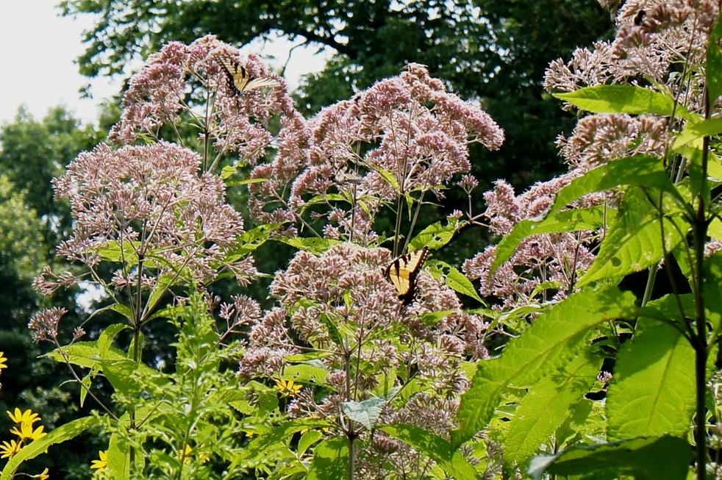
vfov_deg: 8.4
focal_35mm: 163
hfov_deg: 12.6
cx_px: 361
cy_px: 240
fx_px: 3266
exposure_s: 1/400
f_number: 6.3
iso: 200
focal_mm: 35
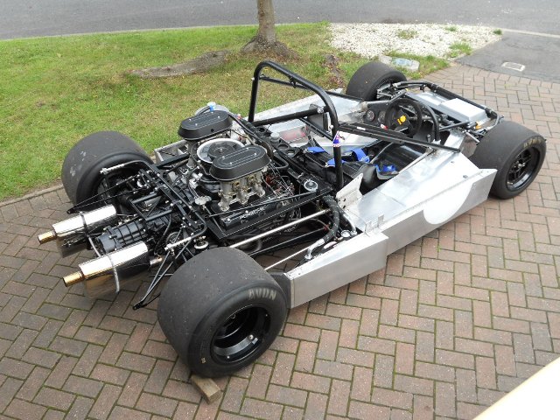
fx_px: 615
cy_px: 210
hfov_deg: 49.0
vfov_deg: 37.7
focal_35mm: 38
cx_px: 280
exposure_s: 1/160
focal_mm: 6.9
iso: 80
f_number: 3.9
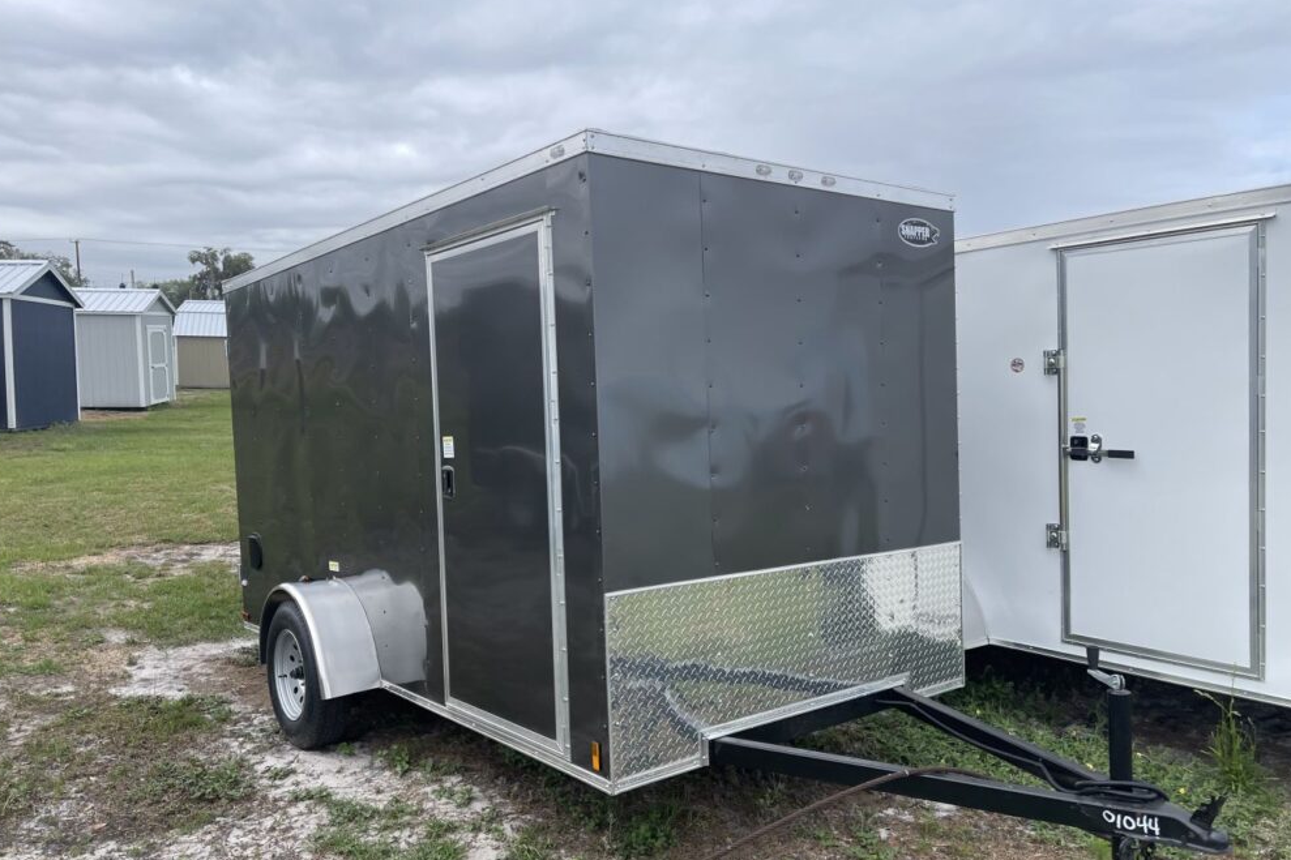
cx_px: 628
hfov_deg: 65.5
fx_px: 1004
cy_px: 450
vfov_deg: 46.4
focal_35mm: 28
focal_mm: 5.1
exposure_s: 1/1852
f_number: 1.6
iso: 32
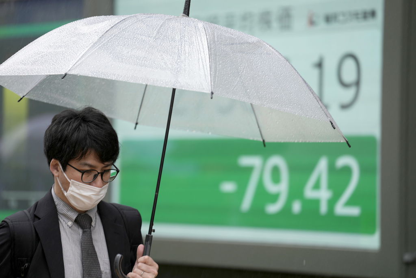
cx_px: 208
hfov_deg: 11.3
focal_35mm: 182
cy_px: 139
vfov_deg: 7.5
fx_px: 2103
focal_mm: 182
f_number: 2.8
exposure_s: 1/250
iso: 125
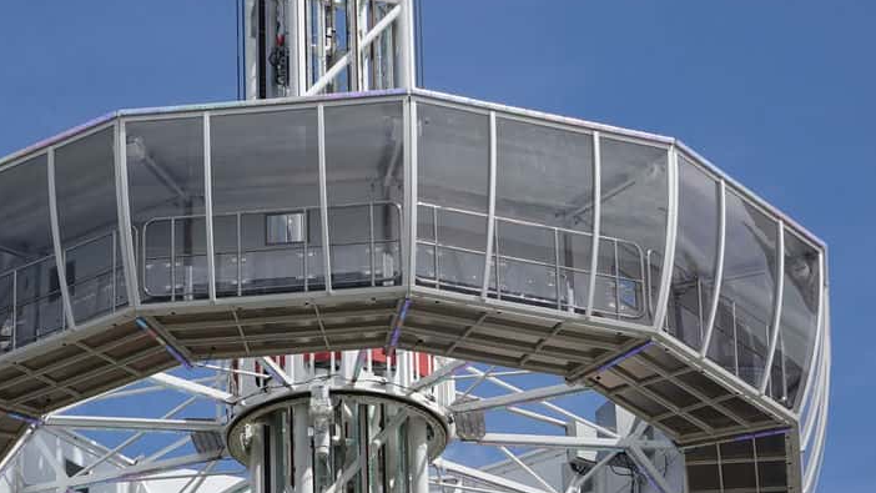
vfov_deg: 7.4
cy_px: 309
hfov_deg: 13.2
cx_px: 361
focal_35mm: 163
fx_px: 3786
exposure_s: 1/800
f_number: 5.6
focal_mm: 28.47
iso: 100
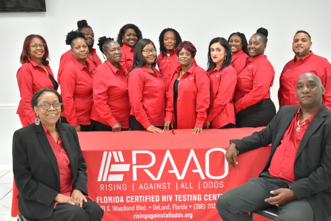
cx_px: 166
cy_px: 110
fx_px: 386
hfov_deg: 46.4
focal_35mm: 42
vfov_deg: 31.9
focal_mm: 28
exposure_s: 1/30
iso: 1100
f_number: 4.2
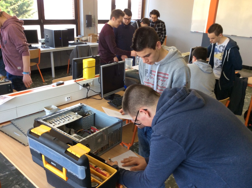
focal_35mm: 32
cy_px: 94
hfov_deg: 56.9
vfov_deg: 44.0
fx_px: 233
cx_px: 126
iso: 50
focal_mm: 3.3
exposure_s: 1/25
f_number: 2.4
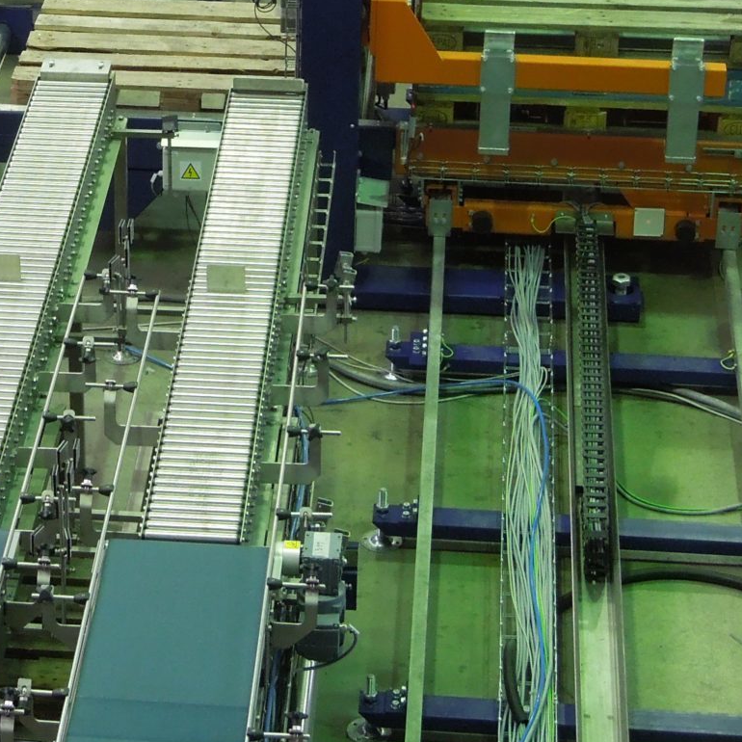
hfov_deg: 14.5
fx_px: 2886
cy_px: 150
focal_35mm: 119
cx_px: 80
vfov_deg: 14.6
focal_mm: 9.8
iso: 400
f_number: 4.2
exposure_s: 1/15
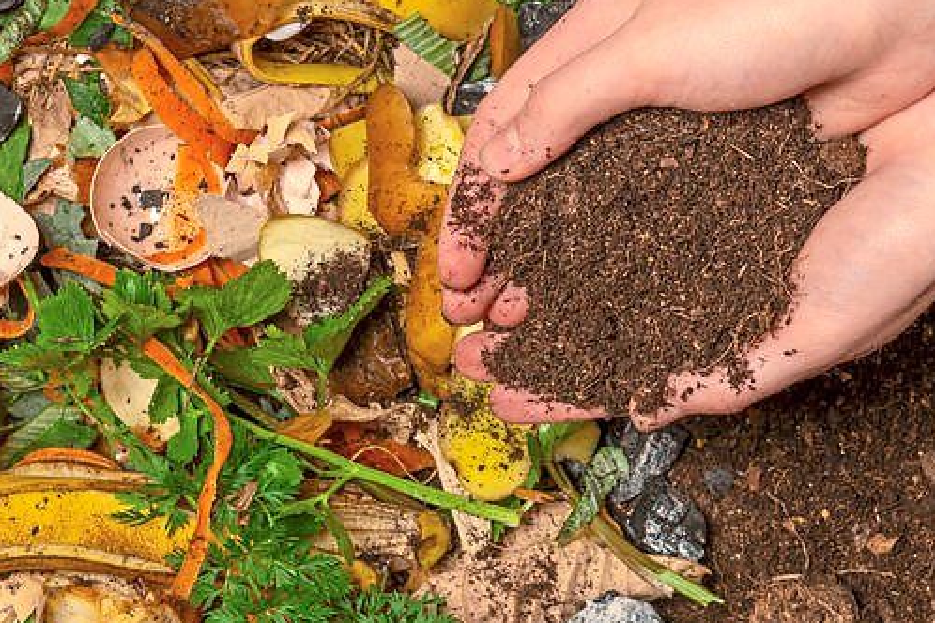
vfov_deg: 11.5
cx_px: 538
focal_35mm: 119
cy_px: 249
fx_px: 3090
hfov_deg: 17.2
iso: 100
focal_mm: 70
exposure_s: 1/160
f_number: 16
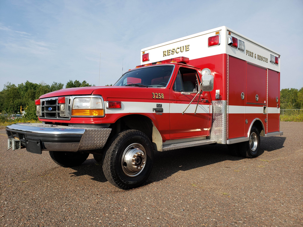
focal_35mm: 26
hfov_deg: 67.3
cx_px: 152
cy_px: 114
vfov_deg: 53.1
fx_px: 228
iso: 50
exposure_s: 1/1209
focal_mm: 4.3
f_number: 2.4
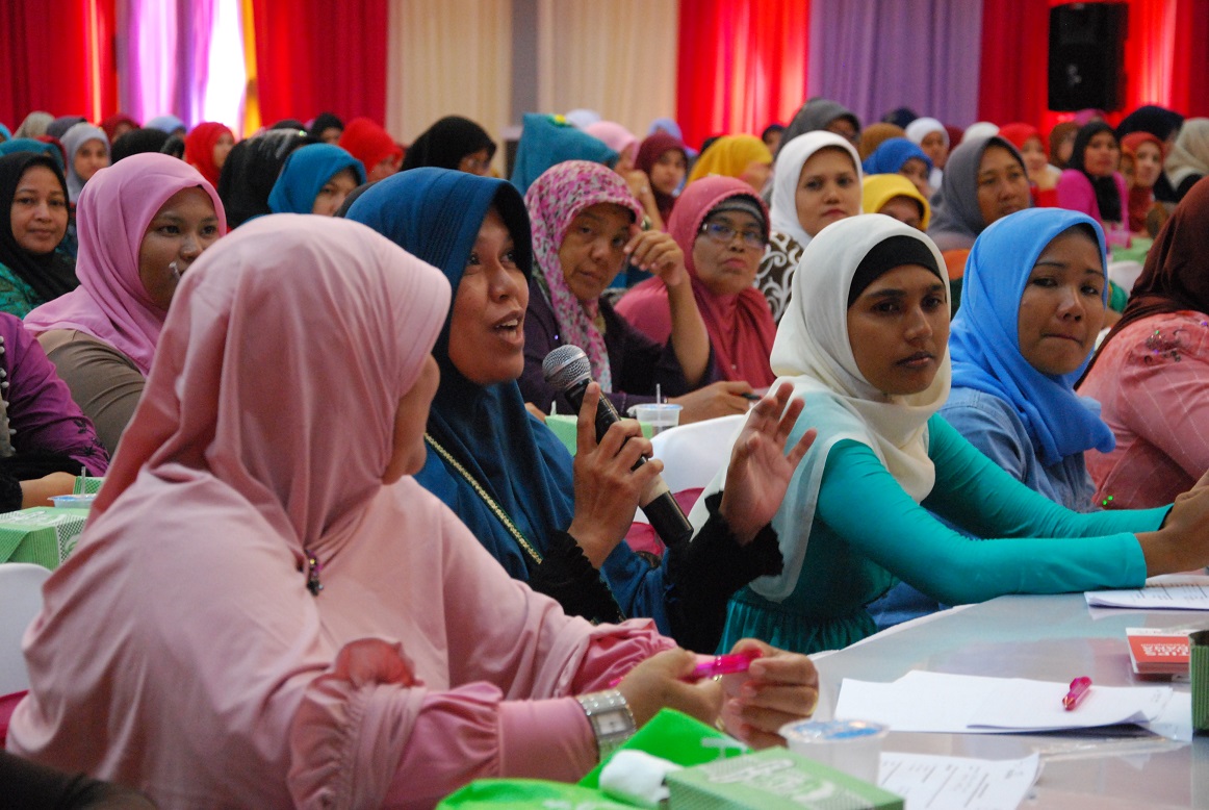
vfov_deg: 14.7
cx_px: 604
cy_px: 405
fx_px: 3127
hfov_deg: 21.9
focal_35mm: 93
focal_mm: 62
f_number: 5.3
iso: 1600
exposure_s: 1/15
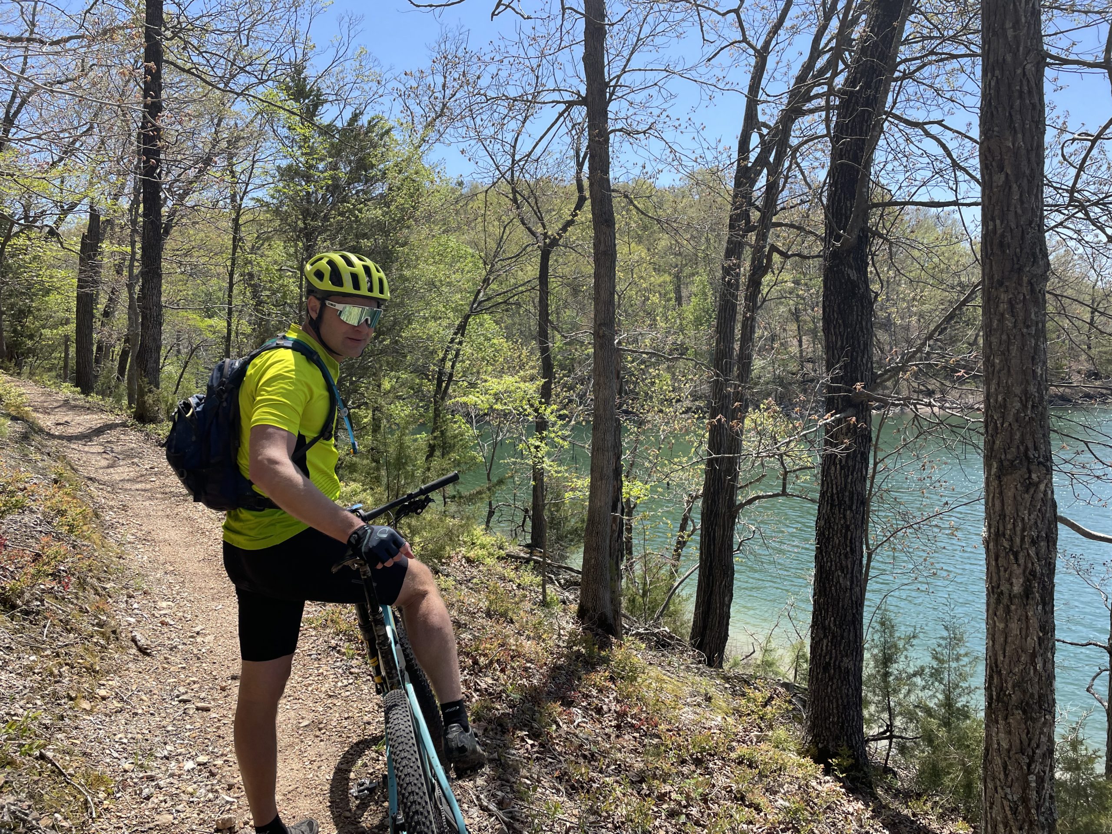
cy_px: 417
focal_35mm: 26
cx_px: 556
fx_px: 835
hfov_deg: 67.3
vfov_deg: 53.1
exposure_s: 1/2053
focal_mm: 4.2
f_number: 1.6
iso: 32
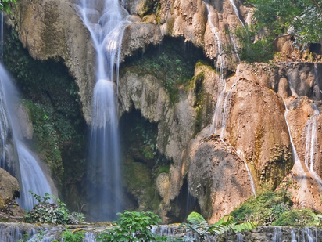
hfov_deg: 19.1
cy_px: 173
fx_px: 949
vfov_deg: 14.5
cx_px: 260
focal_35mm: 102
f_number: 16
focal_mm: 18
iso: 100
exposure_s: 1/1.3
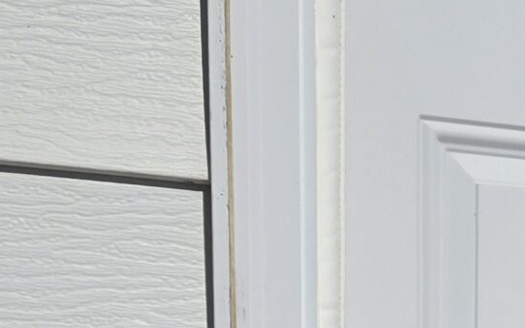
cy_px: 670
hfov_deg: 17.1
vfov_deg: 10.6
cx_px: 717
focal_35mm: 113
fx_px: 1617
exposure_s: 1/9322
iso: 25
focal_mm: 5.4
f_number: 1.8
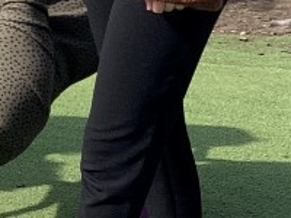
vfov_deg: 9.2
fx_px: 1337
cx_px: -240
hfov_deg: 11.5
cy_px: -61
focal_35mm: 159
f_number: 2.4
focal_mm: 3.3
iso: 25
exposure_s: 1/637
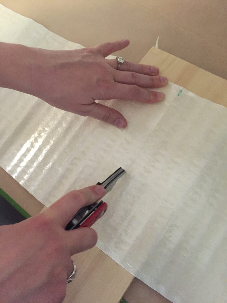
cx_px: 114
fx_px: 254
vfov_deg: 61.7
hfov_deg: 48.2
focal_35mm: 29
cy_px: 152
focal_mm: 4.15
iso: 400
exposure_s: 1/15
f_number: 2.2
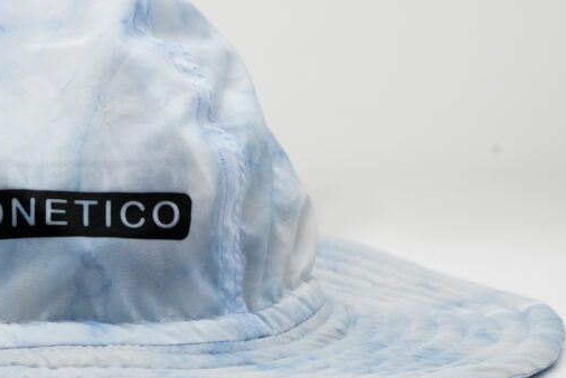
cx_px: 57
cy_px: 159
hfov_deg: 21.9
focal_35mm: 91
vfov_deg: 15.0
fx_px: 1431
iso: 640
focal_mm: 45
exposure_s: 1/160
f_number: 9
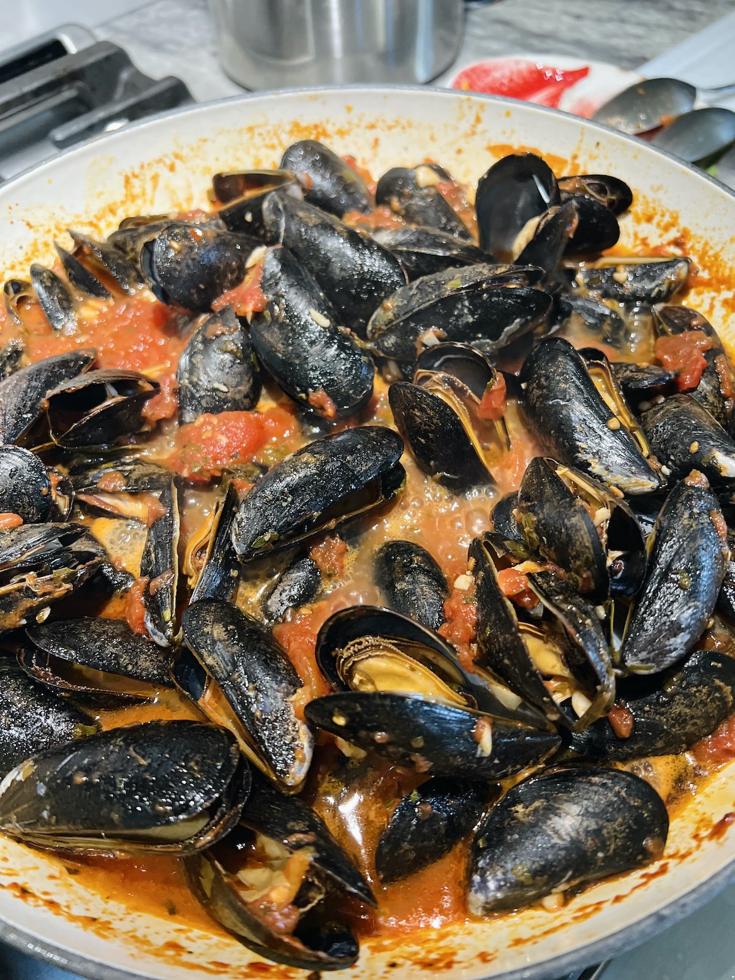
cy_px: 490
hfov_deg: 53.1
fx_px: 736
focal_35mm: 26
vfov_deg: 67.3
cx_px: 368
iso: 250
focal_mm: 5.7
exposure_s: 1/60
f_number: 1.5
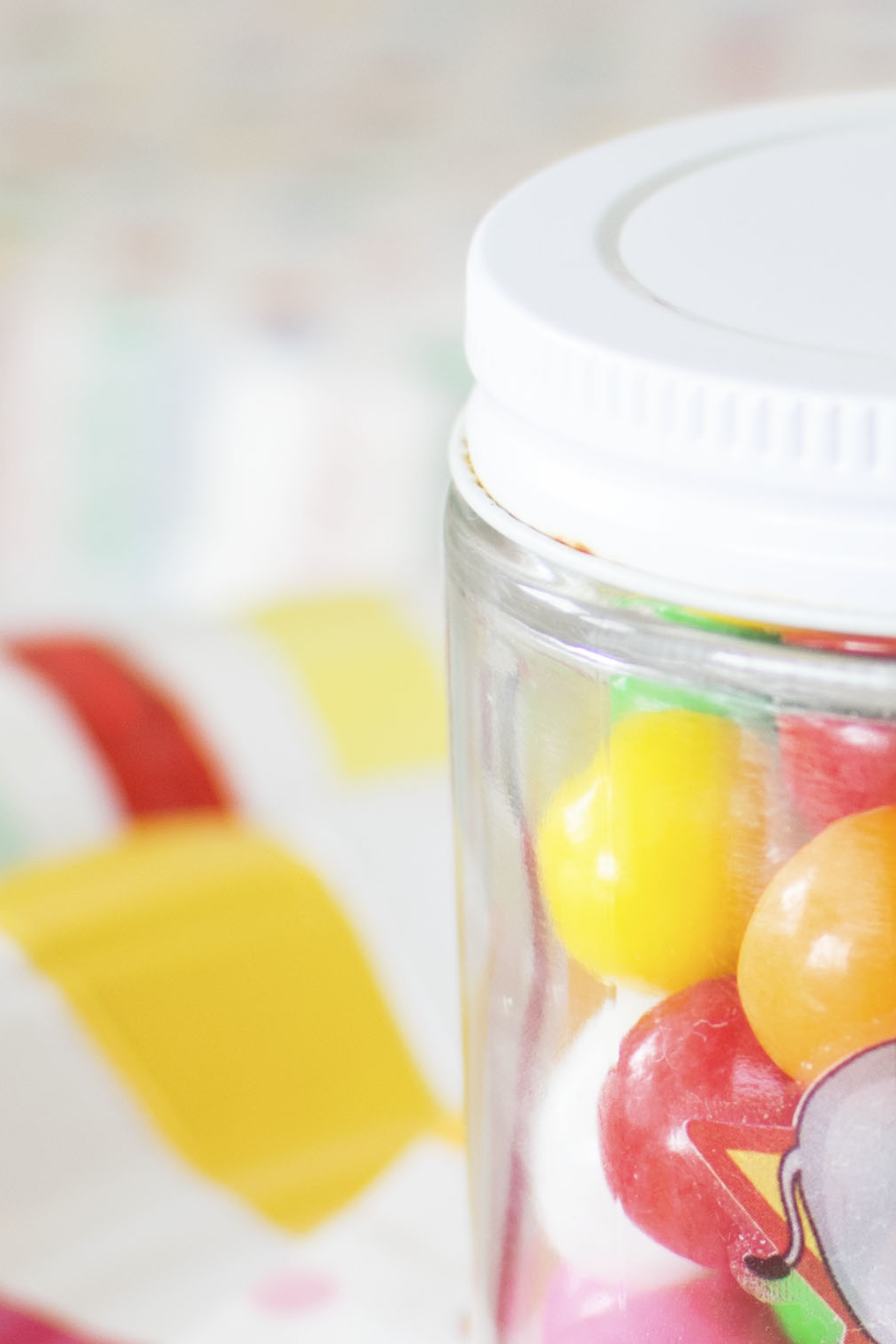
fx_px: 7725
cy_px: 863
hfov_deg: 6.6
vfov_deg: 9.9
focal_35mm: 207
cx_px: 1033
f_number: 3.2
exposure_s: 1/60
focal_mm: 35
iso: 200
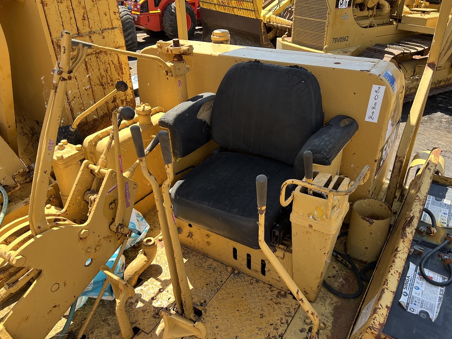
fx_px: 353
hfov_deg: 65.3
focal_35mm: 27
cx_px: 233
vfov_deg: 51.3
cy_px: 172
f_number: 1.5
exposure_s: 1/687
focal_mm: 5.7
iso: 50
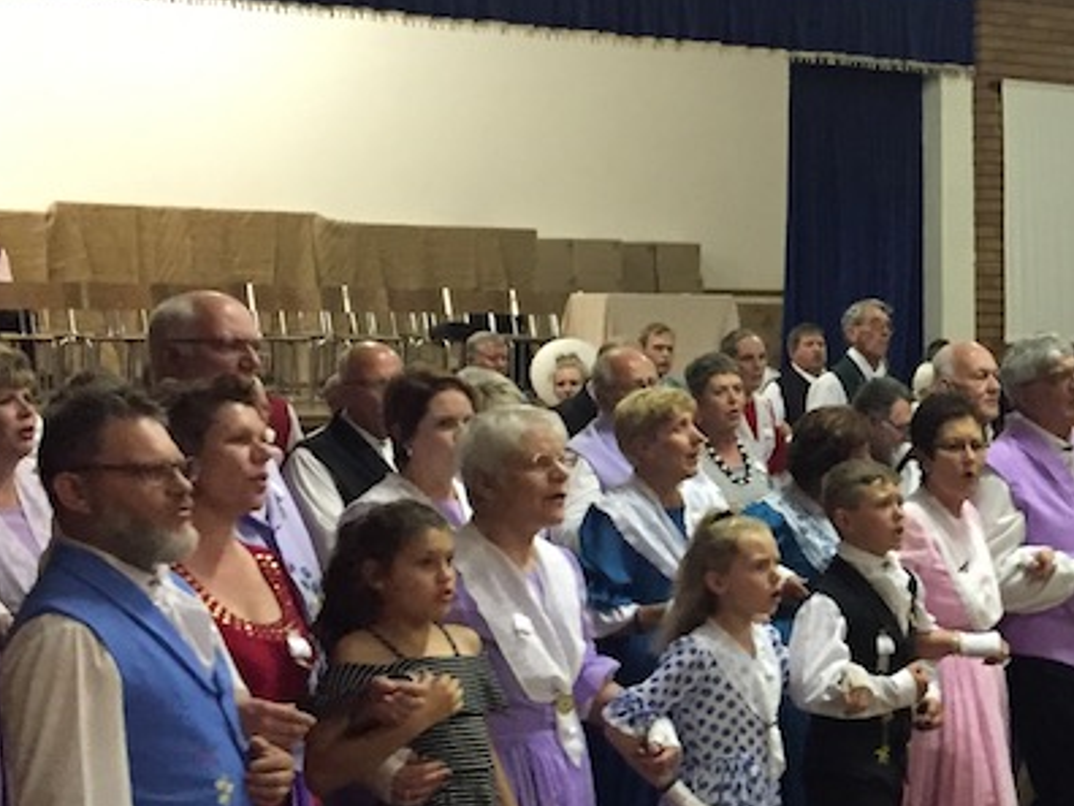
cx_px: 1128
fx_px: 2327
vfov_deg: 19.6
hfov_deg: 24.5
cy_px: 529
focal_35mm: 75
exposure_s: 1/25
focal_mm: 4.15
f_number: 2.2
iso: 250
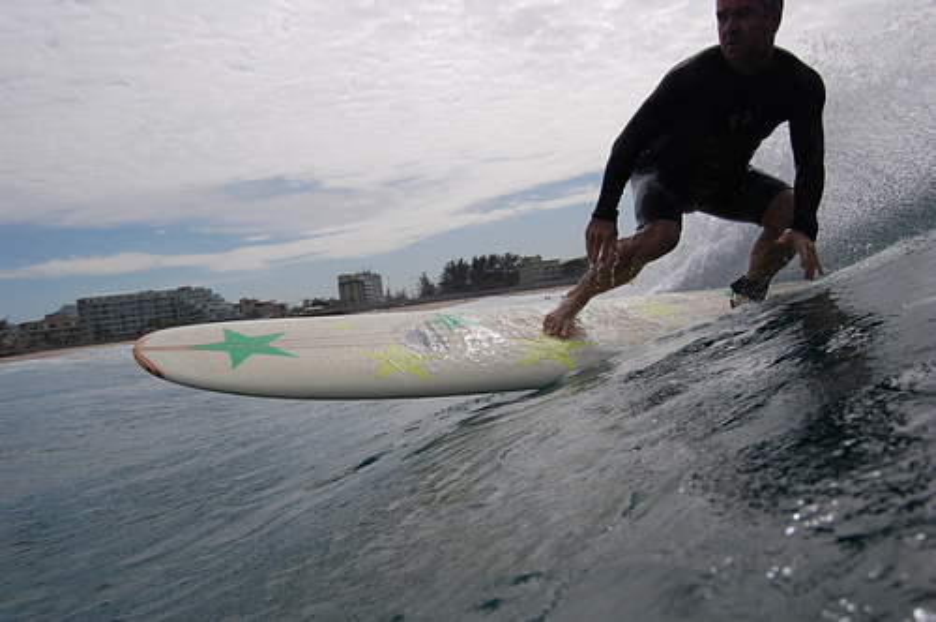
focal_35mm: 30
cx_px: 468
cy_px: 311
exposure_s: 1/1600
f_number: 7.1
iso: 200
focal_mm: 20
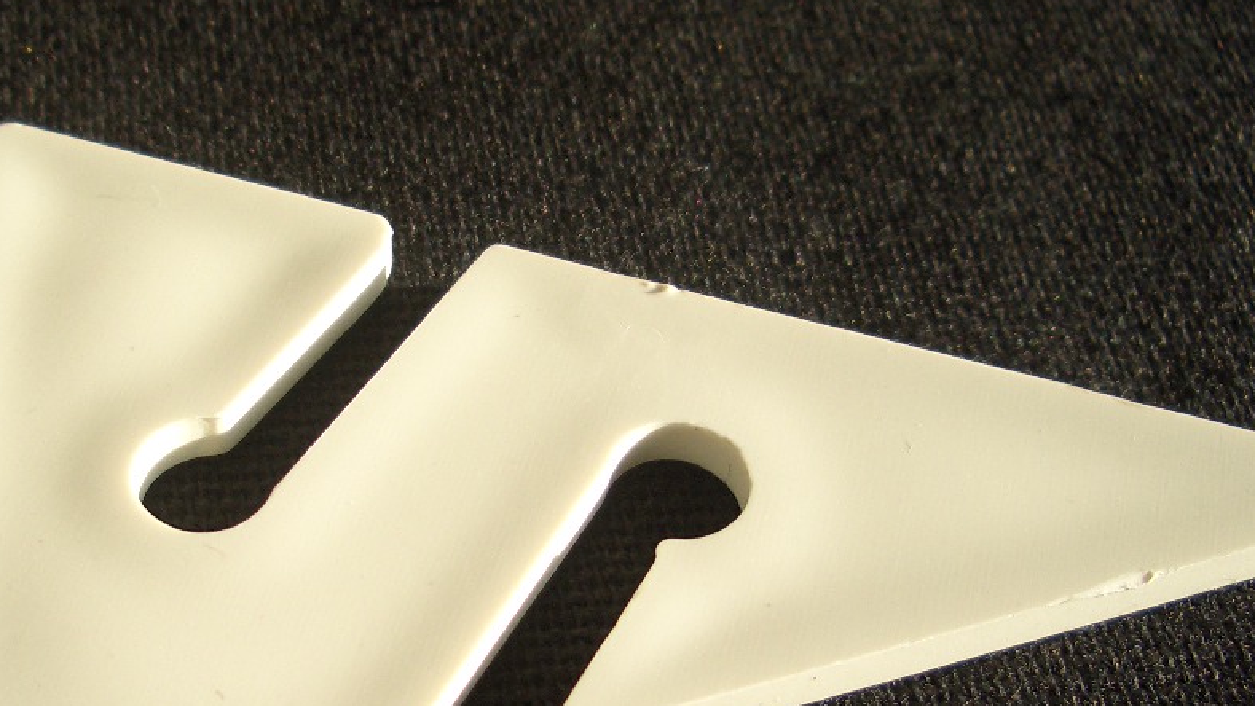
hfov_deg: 33.7
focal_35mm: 62
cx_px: 504
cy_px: 445
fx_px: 2064
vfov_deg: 19.4
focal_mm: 5.8
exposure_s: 1/200
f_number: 4.3
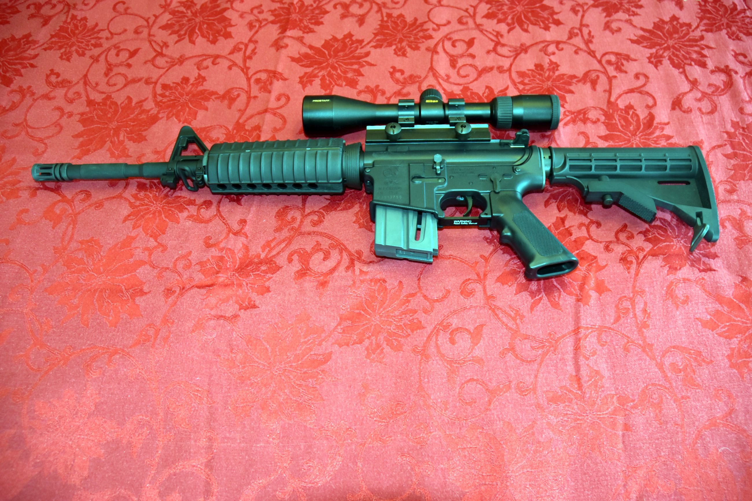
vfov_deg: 23.8
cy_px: 250
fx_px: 1191
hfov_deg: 35.1
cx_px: 376
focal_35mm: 57
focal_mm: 38
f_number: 5.6
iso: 800
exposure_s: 1/125
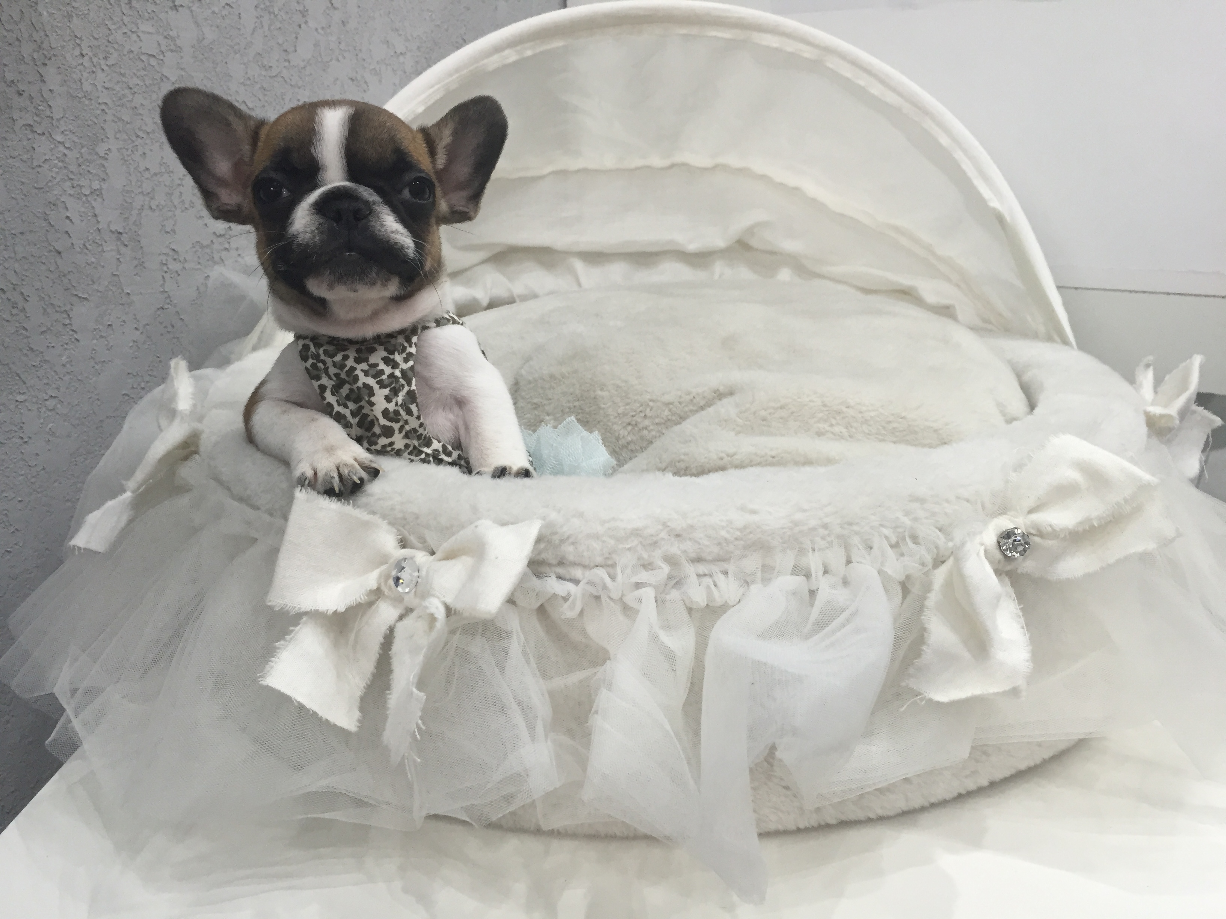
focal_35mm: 29
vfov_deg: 48.2
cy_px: 460
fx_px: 1027
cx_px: 613
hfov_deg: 61.7
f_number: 2.2
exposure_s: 1/30
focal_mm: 4.15
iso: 50
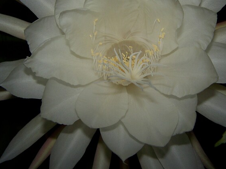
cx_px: 124
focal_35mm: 54
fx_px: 352
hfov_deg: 35.5
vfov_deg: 26.8
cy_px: 50
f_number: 2.8
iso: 64
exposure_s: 1/60
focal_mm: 6.3
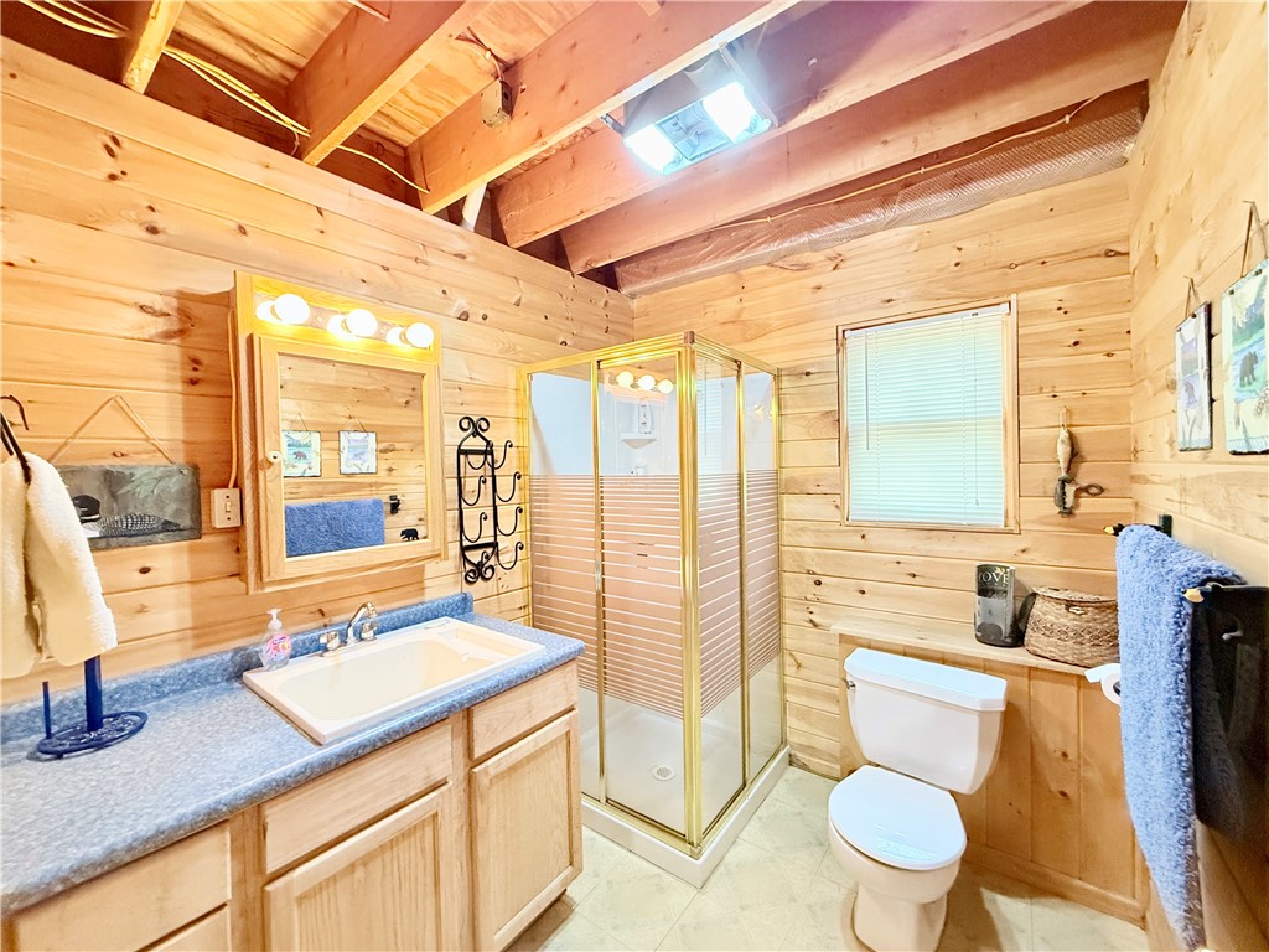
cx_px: 634
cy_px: 476
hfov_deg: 102.1
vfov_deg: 85.7
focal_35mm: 14
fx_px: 513
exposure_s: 1/60
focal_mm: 2.22
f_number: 2.2
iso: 500
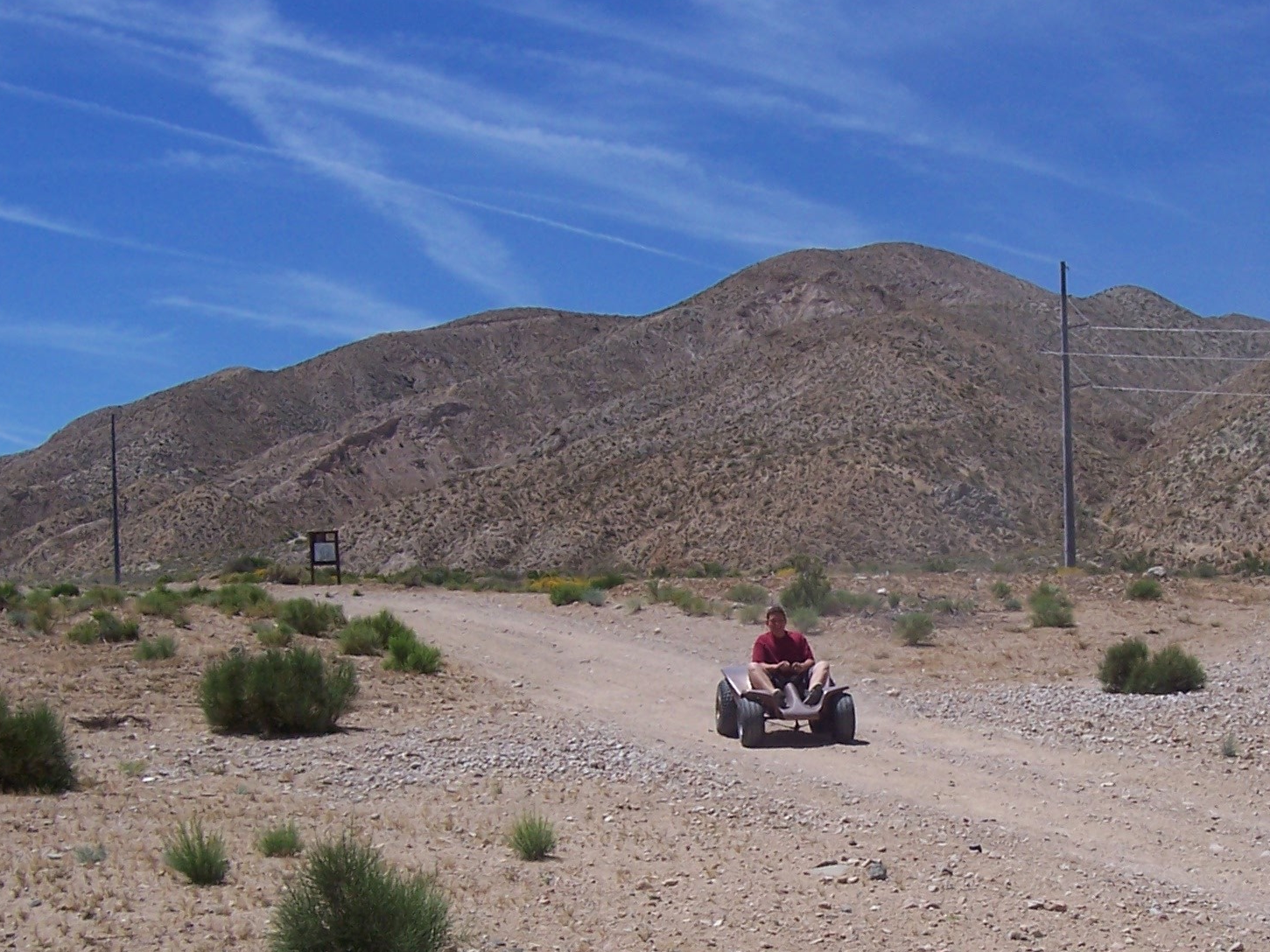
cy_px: 718
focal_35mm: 54
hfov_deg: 35.1
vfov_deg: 26.7
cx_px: 878
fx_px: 1981
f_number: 5.6
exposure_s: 1/1000
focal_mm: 5.6
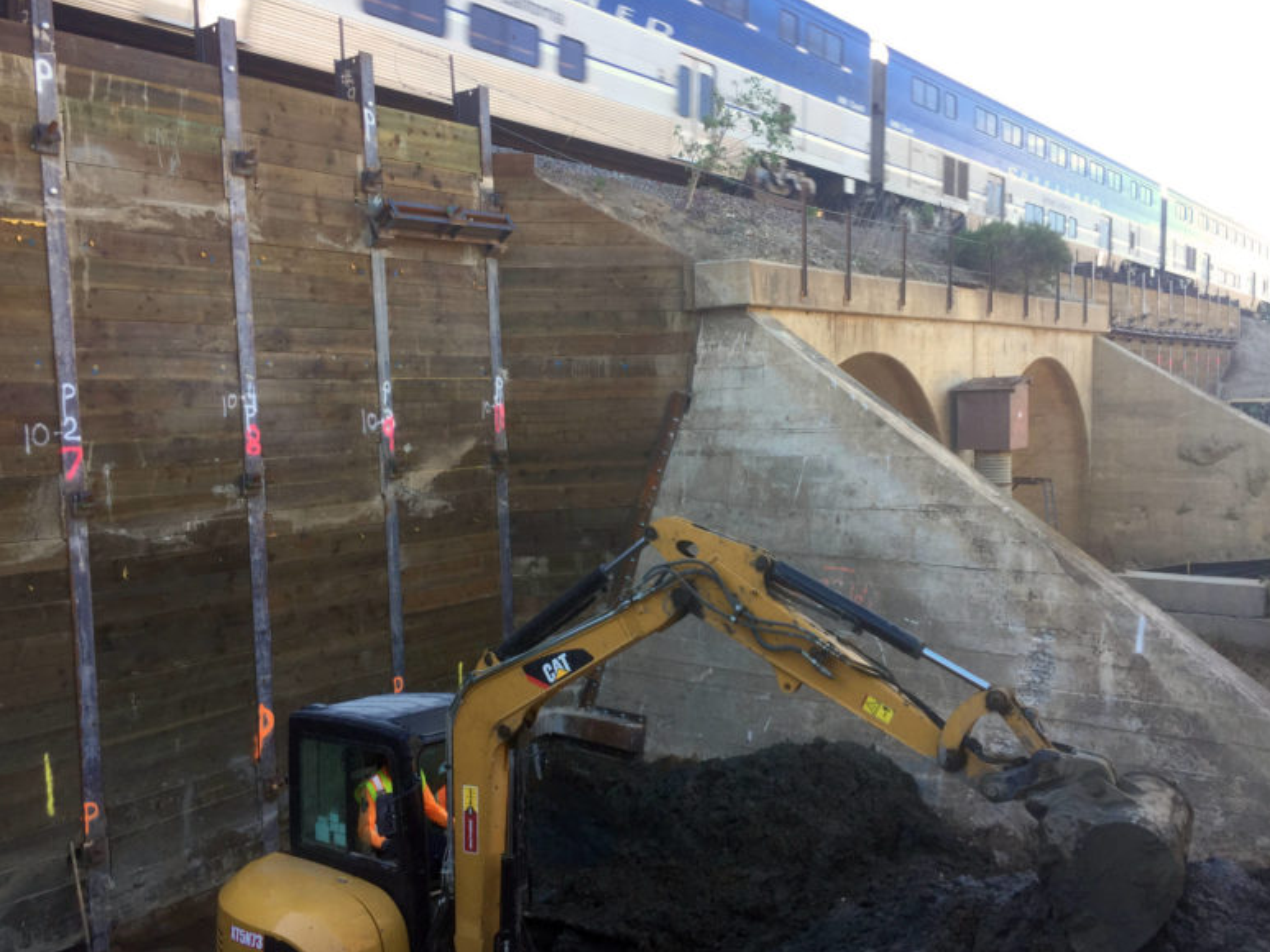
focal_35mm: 30
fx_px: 1101
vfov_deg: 46.8
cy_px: 489
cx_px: 631
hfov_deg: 60.0
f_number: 2.2
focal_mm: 4.2
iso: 32
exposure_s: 1/159
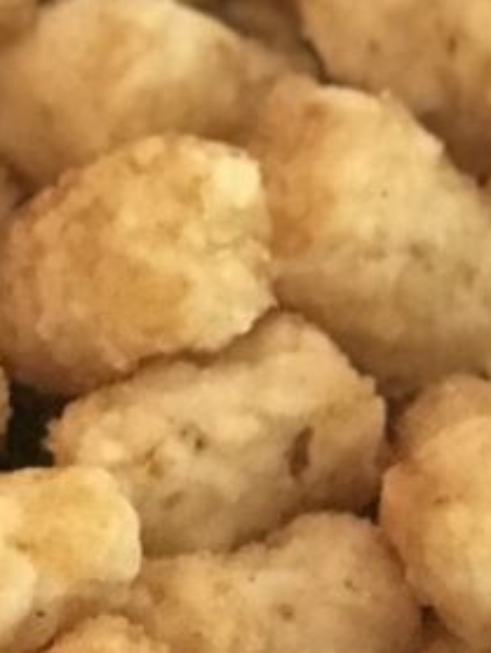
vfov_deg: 6.0
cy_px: 916
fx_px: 6194
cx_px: -136
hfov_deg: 4.5
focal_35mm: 328
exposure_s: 1/60
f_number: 2.8
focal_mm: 6.6
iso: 500
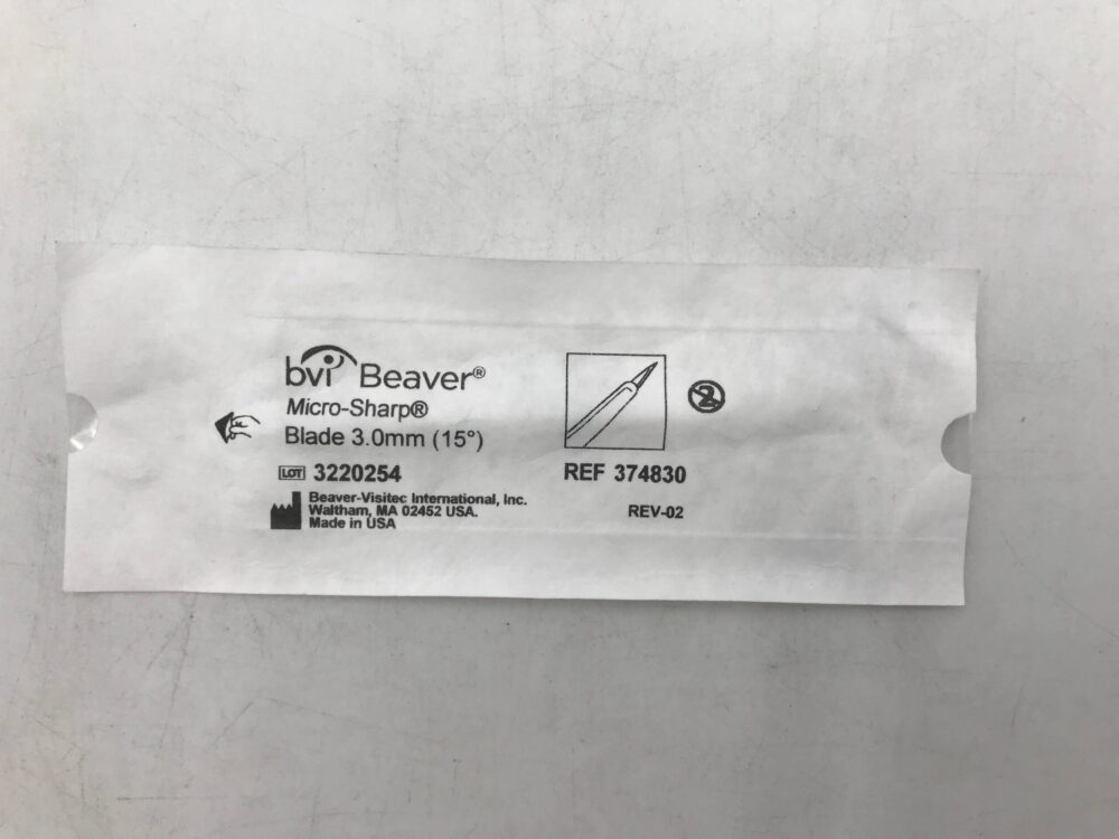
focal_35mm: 28
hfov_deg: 63.4
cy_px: 420
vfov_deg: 49.7
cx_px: 560
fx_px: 905
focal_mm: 3.99
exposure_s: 1/262
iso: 20
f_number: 1.8
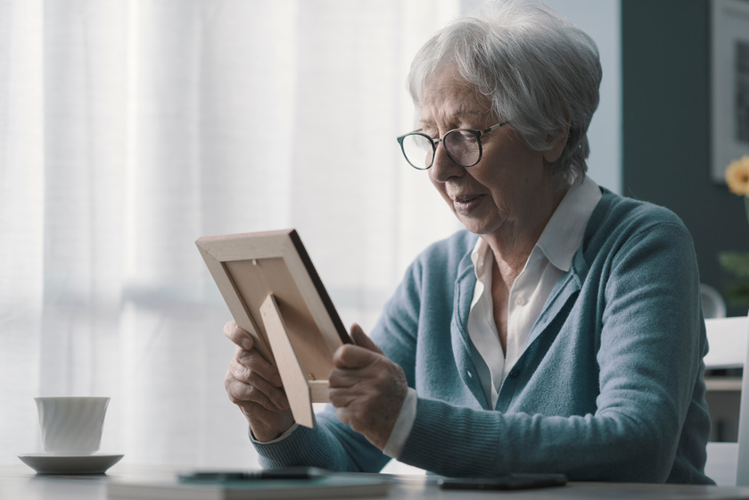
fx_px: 1768
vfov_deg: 16.1
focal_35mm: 85
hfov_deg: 23.9
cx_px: 374
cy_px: 250
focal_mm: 85
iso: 250
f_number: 2.5
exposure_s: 1/200
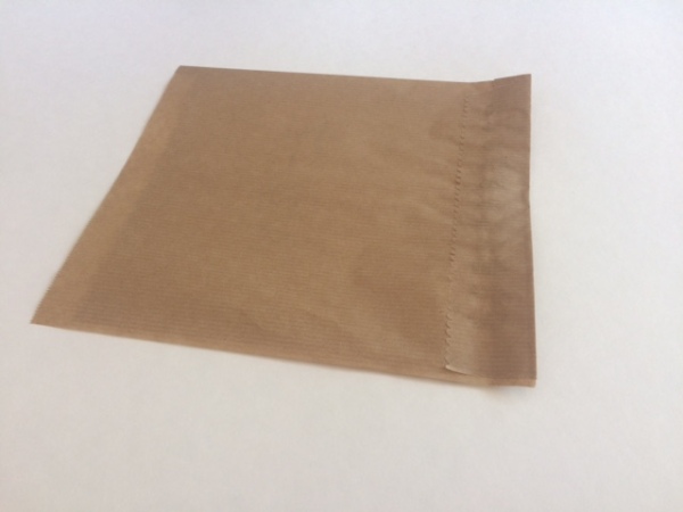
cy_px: 256
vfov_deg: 48.2
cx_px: 342
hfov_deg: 61.7
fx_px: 572
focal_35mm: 29
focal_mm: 4.15
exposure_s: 1/50
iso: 40
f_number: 2.2
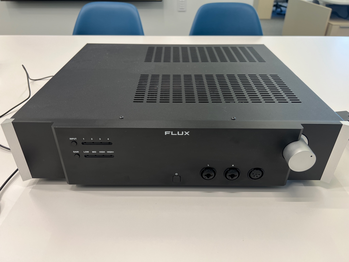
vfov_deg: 53.0
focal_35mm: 26
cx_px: 174
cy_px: 131
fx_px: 262
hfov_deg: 67.3
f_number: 1.5
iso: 100
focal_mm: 5.7
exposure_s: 1/100
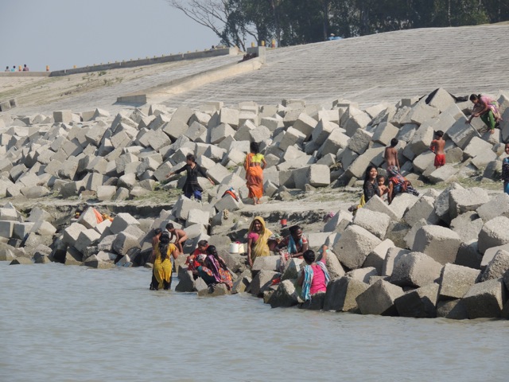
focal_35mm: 250
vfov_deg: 5.9
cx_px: 254
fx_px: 3676
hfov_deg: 7.9
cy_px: 191
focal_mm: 44.5
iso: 100
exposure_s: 1/500
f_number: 4.7
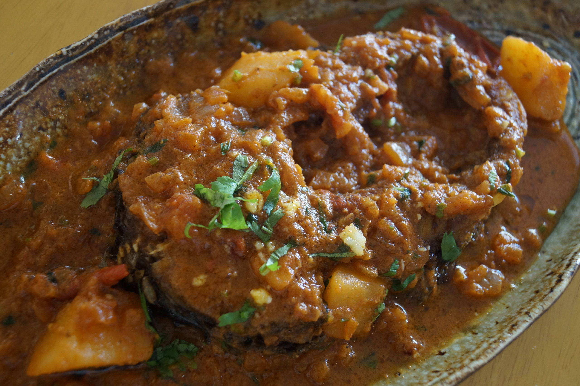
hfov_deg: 46.4
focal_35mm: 42
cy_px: 193
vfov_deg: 31.8
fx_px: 676
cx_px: 290
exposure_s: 1/60
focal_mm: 28
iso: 640
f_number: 4.5
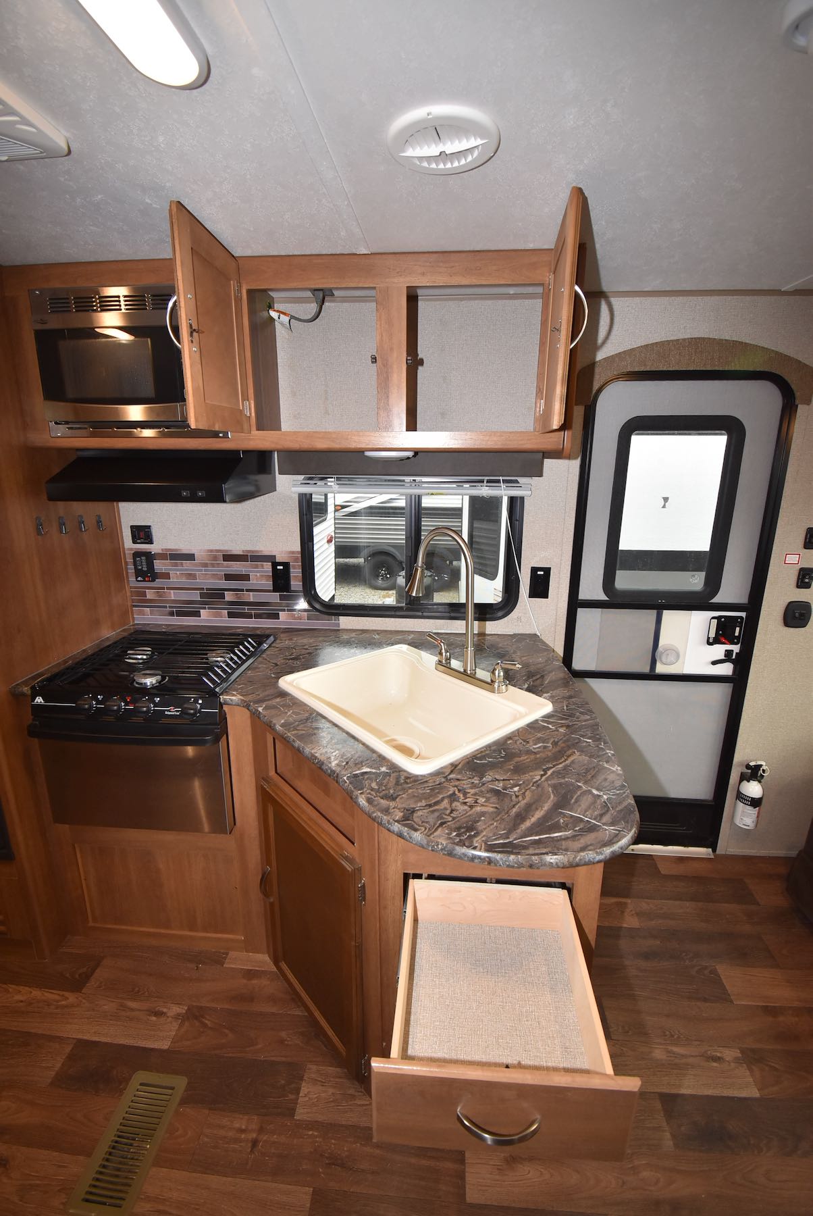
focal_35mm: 15
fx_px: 507
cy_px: 608
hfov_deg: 77.5
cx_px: 406
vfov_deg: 100.3
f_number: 4.5
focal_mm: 10
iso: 800
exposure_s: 1/80
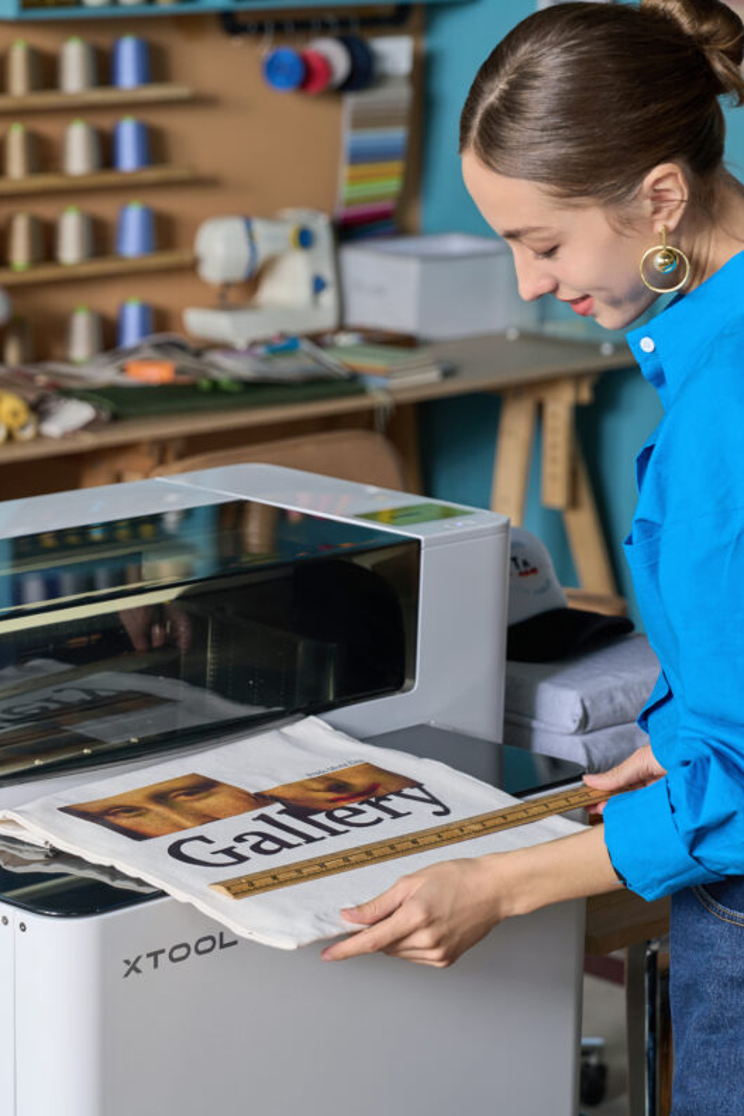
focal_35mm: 106
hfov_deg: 12.9
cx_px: 145
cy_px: 554
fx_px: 3286
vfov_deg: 19.3
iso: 100
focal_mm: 70
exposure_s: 1/15
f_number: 4.5
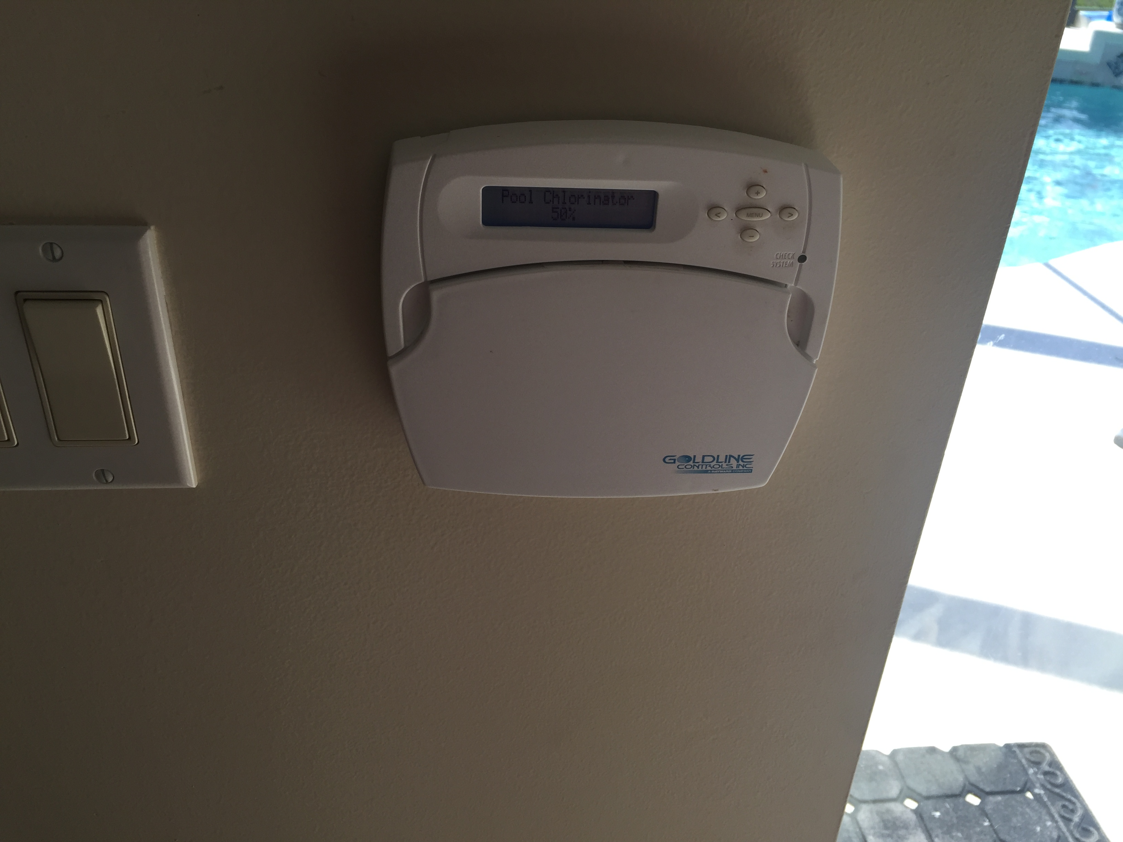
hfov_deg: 61.7
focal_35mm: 29
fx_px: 941
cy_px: 421
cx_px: 562
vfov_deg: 48.2
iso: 32
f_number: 2.2
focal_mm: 4.15
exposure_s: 1/206
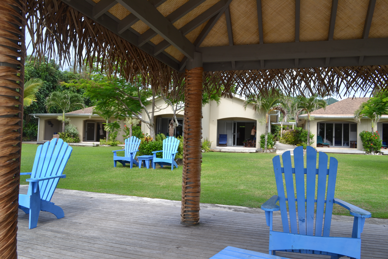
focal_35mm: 27
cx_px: 194
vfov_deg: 47.9
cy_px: 130
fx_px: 291
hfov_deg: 67.4
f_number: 6.3
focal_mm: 18
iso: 100
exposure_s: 1/160
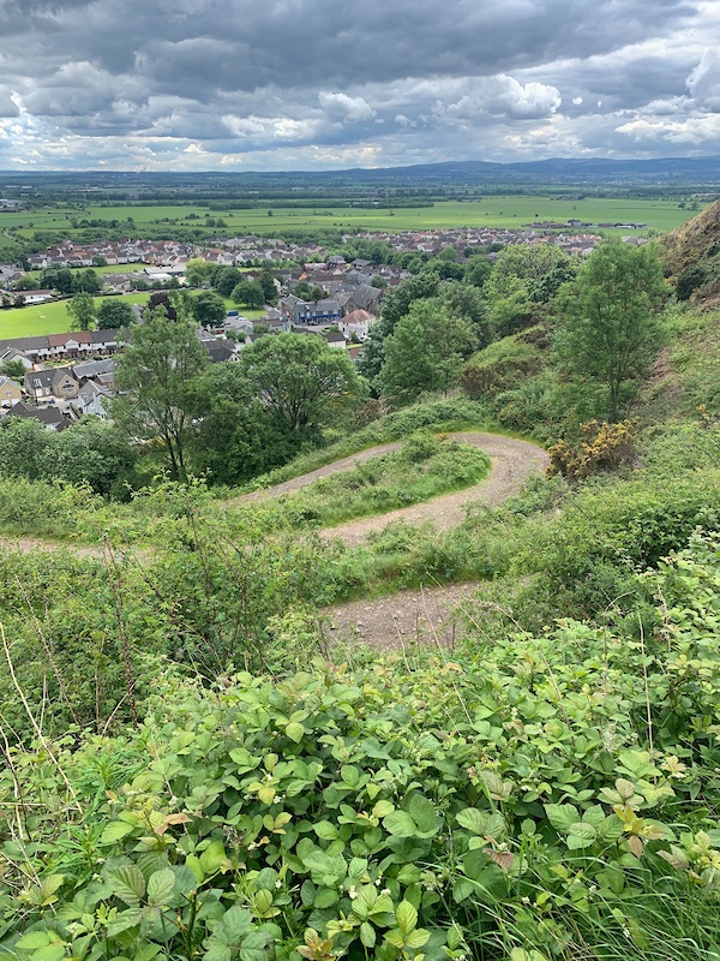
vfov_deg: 67.3
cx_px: 360
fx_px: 721
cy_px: 480
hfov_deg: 53.1
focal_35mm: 26
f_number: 1.8
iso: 25
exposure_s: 1/759
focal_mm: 4.25
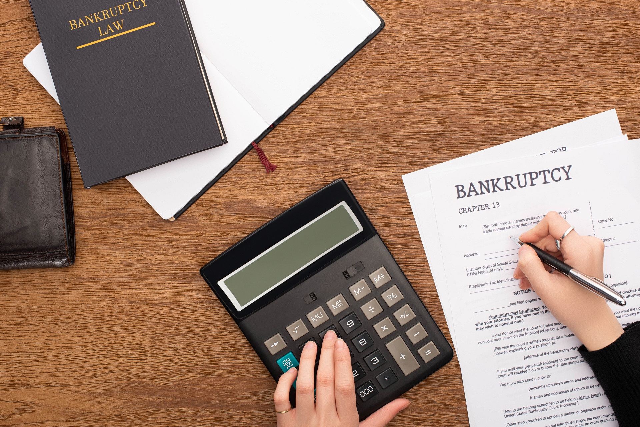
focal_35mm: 50
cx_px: 320
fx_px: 889
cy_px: 214
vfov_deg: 27.0
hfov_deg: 39.6
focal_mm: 50
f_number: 9
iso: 200
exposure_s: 1/160
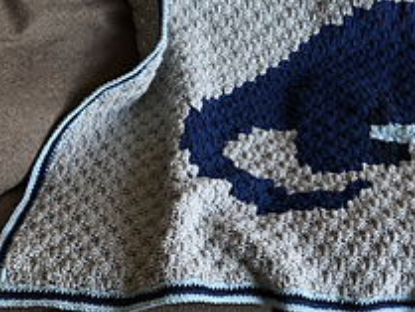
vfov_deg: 21.2
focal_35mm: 67
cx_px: 453
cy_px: 1
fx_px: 804
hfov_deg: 26.7
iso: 80
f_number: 1.8
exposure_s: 1/120
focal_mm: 3.99
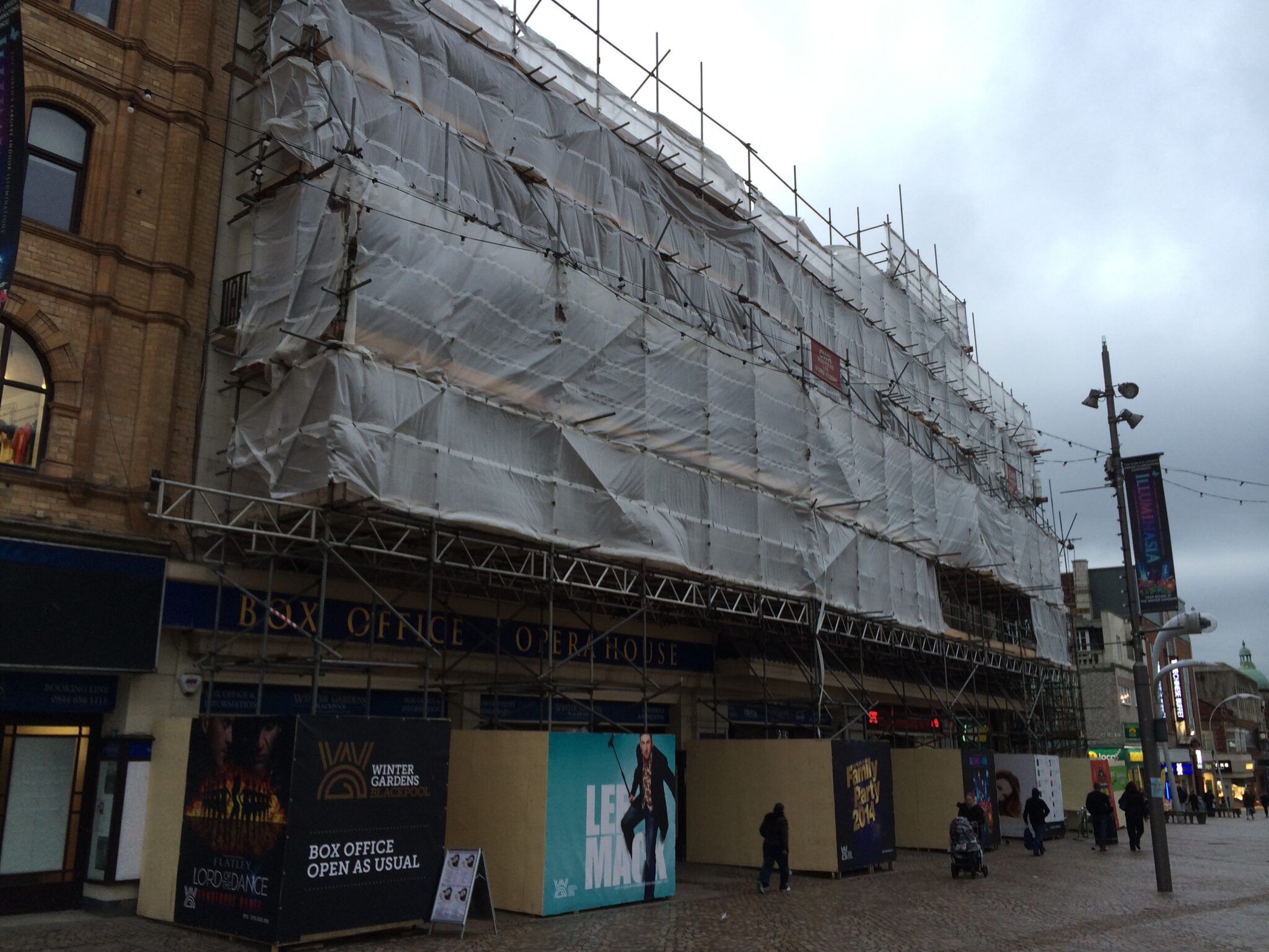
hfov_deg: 60.0
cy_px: 476
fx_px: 1100
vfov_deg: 46.8
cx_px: 634
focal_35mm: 30
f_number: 2.2
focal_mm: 4.12
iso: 40
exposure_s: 1/40
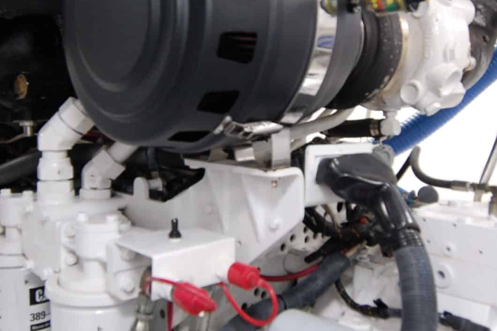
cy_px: 141
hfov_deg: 36.2
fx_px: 759
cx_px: 246
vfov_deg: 24.6
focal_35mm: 55
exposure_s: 1/30
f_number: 4
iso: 450
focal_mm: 24
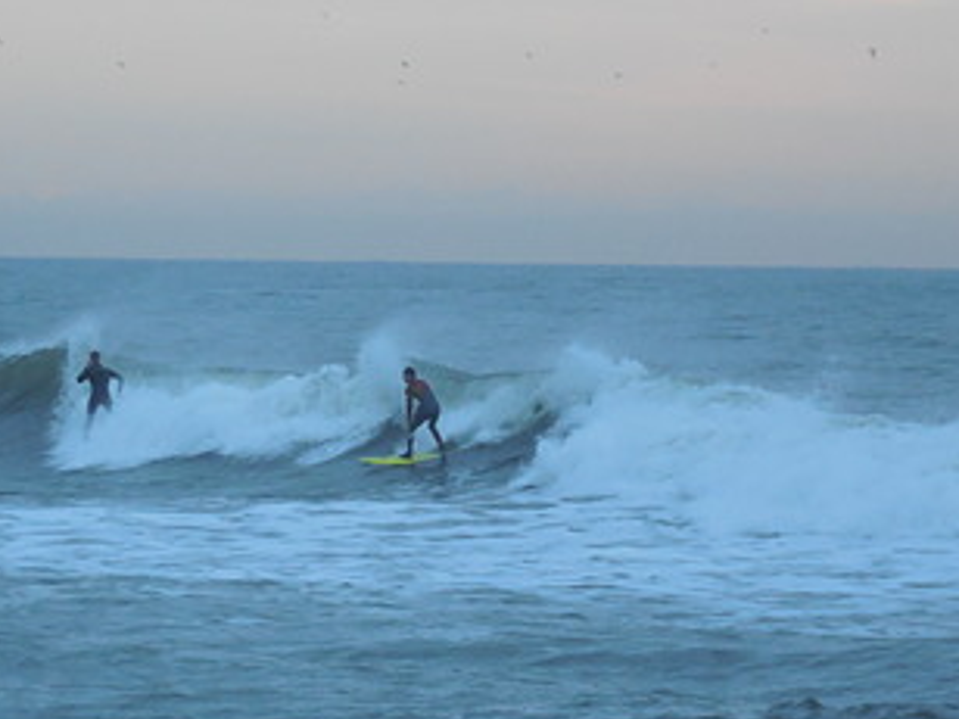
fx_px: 8588
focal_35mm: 310
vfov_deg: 4.8
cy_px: 400
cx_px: 455
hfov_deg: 6.4
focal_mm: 34.4
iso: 640
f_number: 5
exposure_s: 1/60
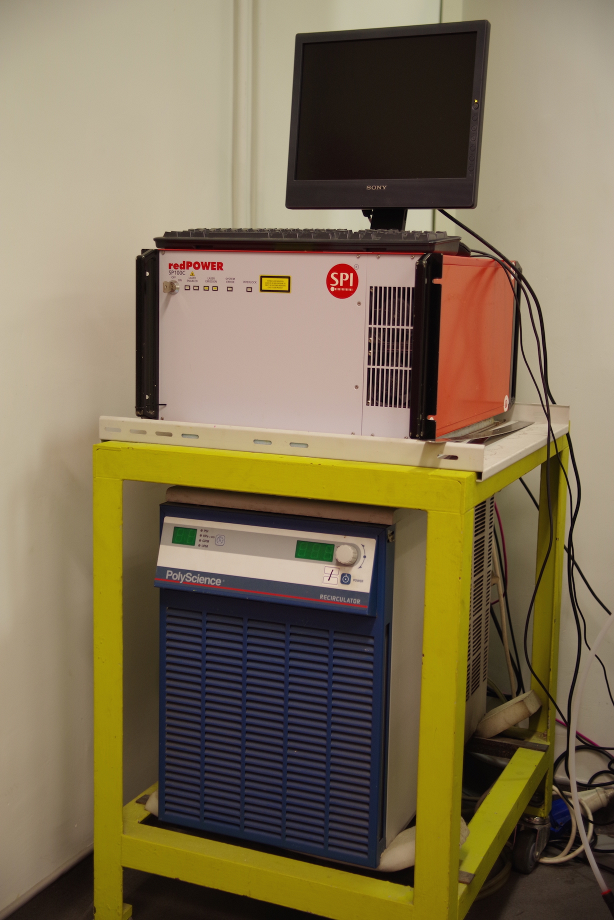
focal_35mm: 50
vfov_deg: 39.6
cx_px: 307
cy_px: 460
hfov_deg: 27.0
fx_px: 1278
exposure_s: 1/25
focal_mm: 50
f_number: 4
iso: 800
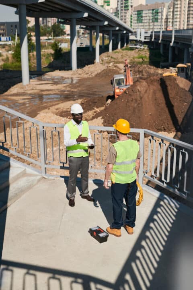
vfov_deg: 39.6
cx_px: 96
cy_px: 145
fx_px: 402
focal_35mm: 50
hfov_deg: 27.0
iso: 100
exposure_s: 1/2500
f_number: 4
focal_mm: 50
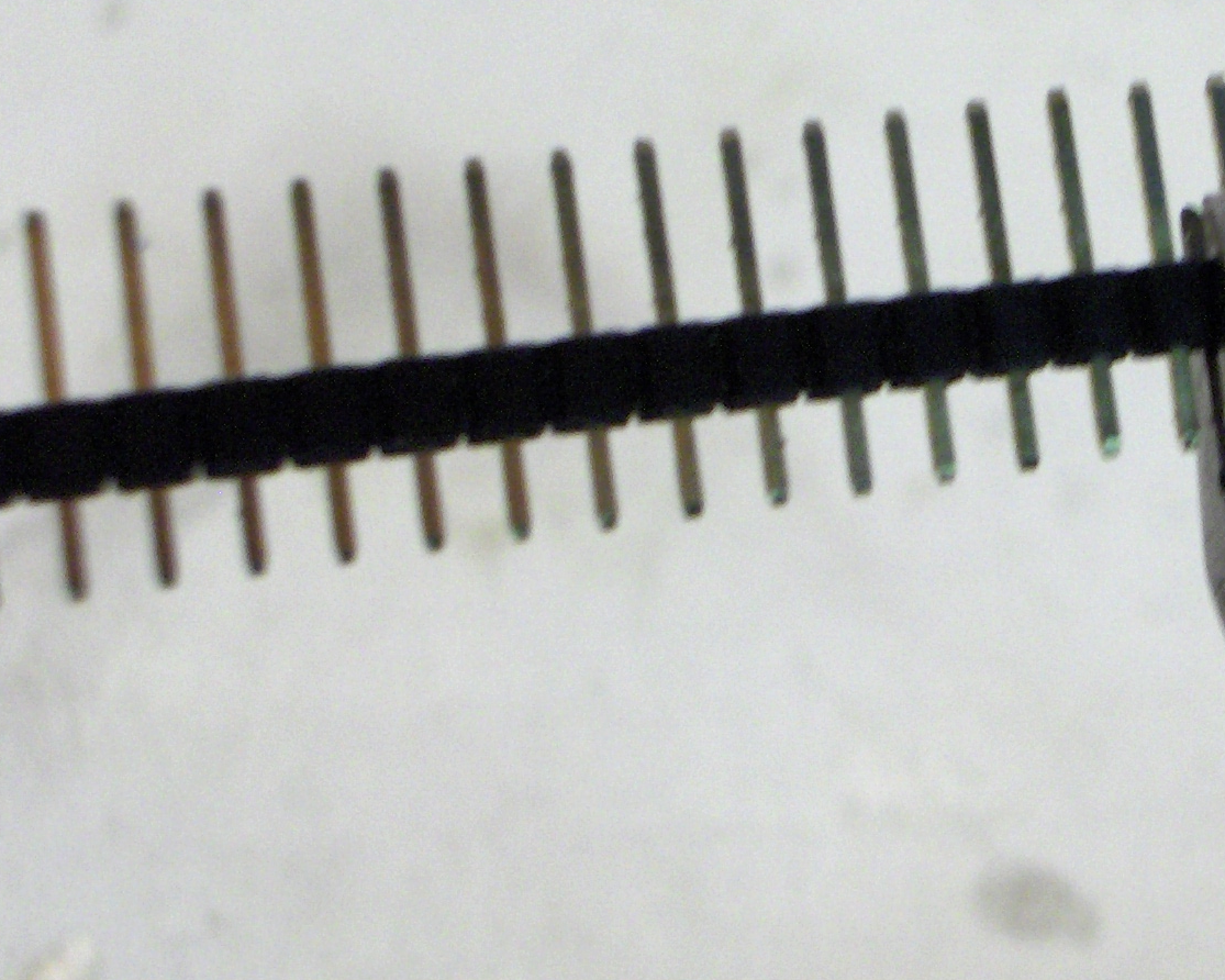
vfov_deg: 12.3
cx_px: 1152
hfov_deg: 15.2
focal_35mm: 125
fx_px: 4532
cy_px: 353
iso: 115
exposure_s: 1/96.1
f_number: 3.5
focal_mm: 10.19
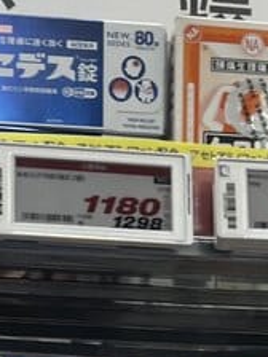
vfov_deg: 15.5
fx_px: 1208
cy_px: 542
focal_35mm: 117
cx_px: 246
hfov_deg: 12.6
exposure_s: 1/110
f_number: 1.5
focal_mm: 5.7
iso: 32
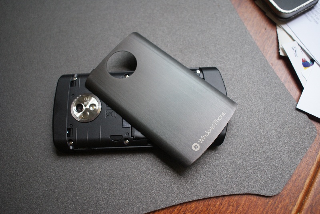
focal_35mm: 39
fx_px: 347
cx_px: 160
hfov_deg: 49.5
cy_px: 107
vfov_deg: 34.3
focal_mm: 26
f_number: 4.5
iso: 400
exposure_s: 1/40
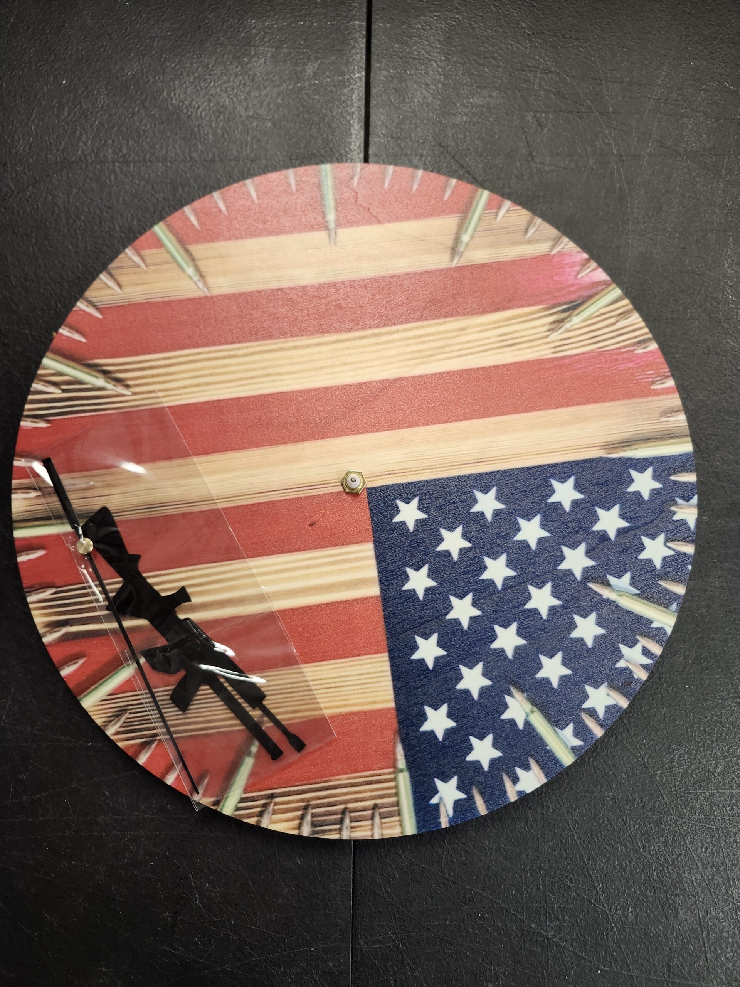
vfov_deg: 73.9
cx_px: 370
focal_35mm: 23
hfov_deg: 58.9
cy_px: 494
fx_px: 656
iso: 320
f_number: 1.8
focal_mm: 5.54
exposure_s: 1/120
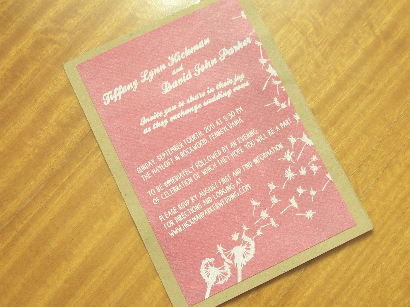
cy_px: 154
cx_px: 205
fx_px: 829
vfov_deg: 21.0
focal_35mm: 70
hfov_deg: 27.8
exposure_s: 1/2
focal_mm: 12
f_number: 3.8
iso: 80
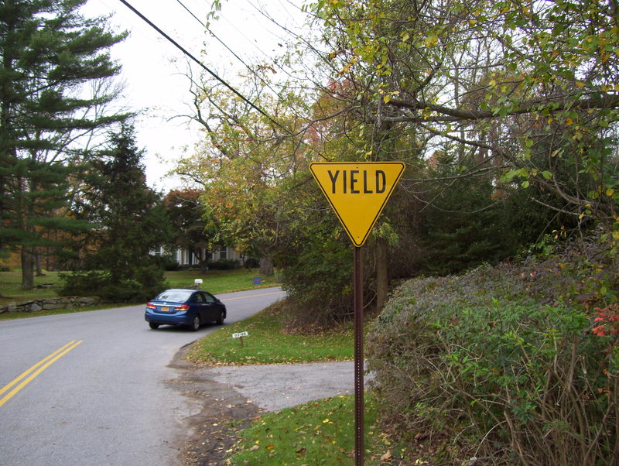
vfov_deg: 39.7
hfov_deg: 51.3
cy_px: 233
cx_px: 310
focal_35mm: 36
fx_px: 645
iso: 80
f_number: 2.7
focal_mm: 6
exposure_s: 1/250
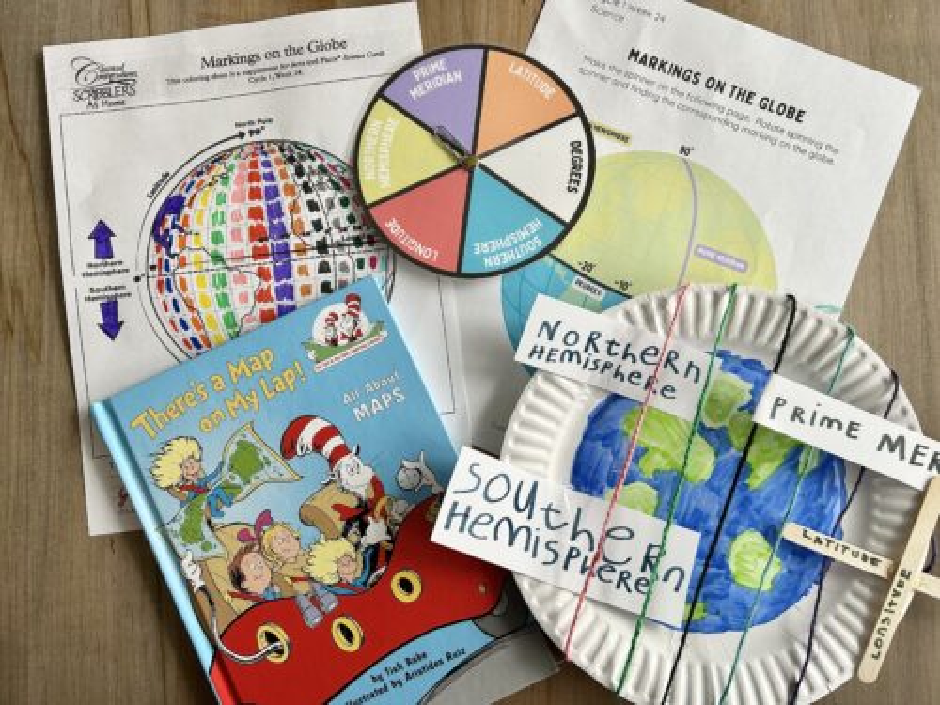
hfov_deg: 67.3
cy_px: 352
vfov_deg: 53.1
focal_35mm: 26
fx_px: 706
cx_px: 470
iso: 80
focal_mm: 5.7
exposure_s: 1/60
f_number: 1.5
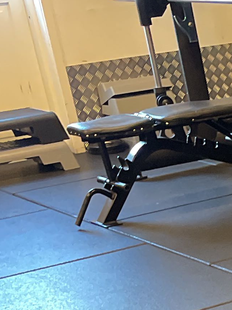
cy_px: 535
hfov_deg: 10.8
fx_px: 1090
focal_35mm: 122
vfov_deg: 14.5
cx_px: 508
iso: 400
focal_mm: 4.2
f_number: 1.6
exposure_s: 1/50
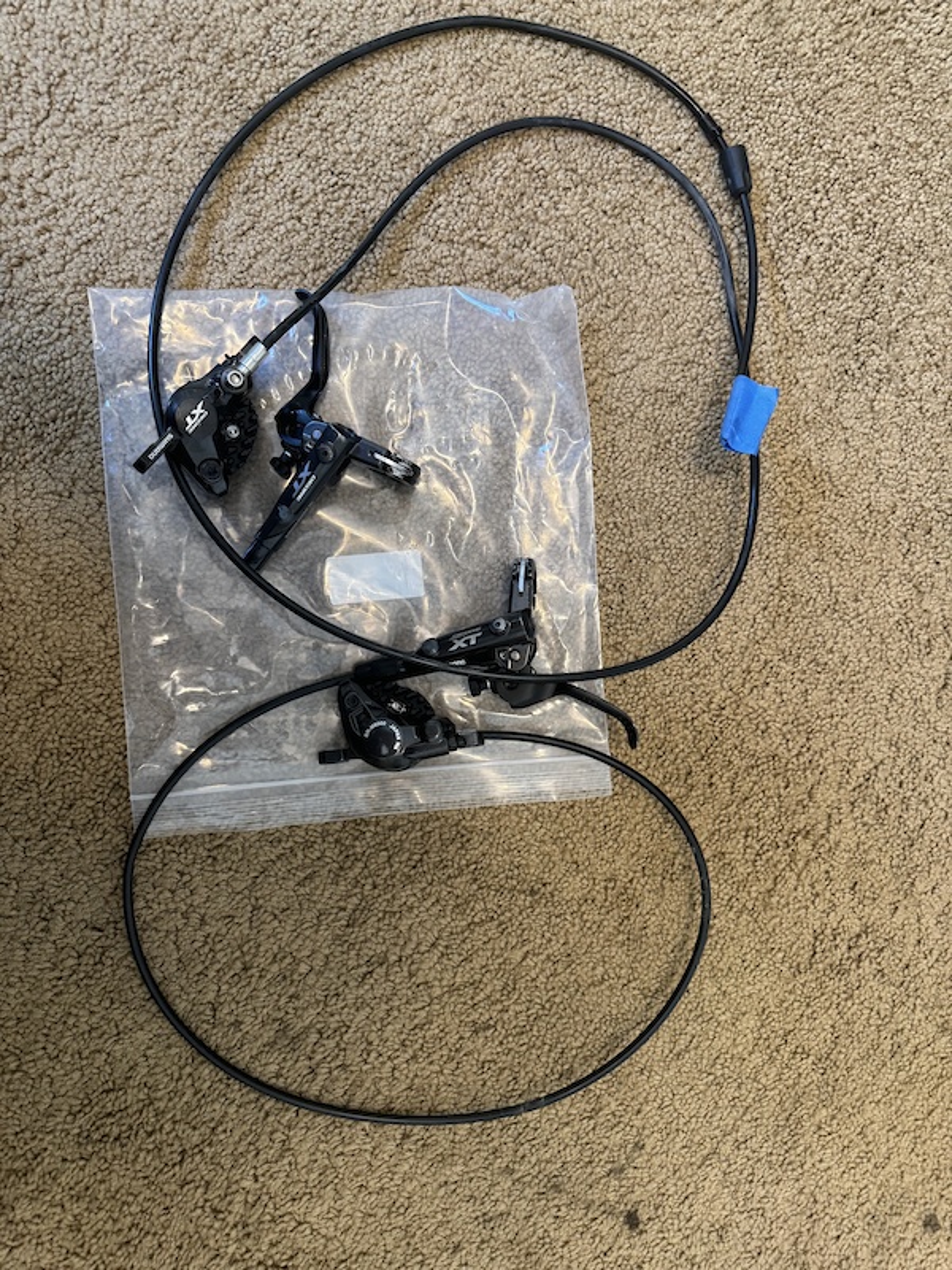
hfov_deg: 56.8
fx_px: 880
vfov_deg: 71.6
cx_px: 476
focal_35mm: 24
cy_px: 635
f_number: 1.78
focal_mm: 6.76
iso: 320
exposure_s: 1/60
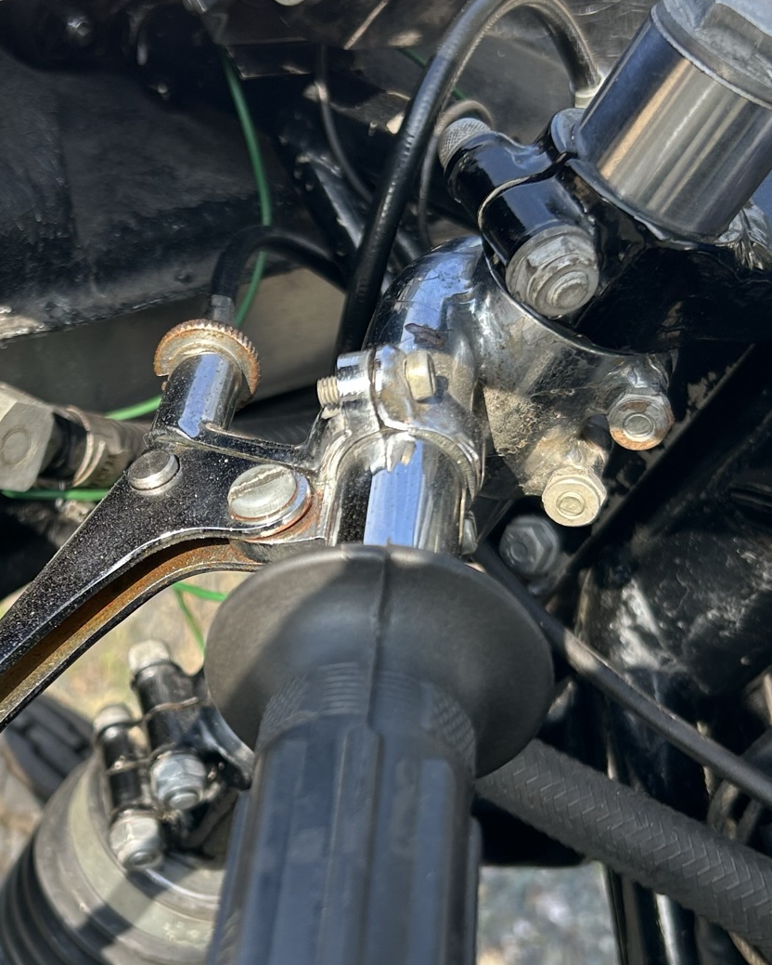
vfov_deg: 37.2
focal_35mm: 50
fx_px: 1427
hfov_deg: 29.8
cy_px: 558
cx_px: 196
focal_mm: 5.7
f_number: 1.5
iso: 50
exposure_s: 1/827
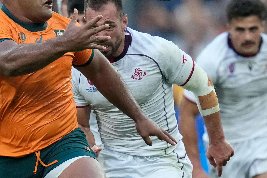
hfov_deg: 2.2
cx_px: 128
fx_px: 7074
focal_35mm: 954
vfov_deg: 1.4
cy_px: 54
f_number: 2.8
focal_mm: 400
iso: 2000
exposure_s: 1/2500
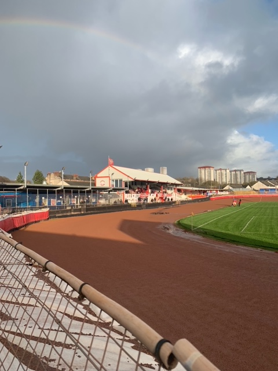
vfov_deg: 67.3
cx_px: 139
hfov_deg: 53.1
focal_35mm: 26
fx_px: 278
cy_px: 186
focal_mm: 4.25
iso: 25
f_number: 1.8
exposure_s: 1/1266
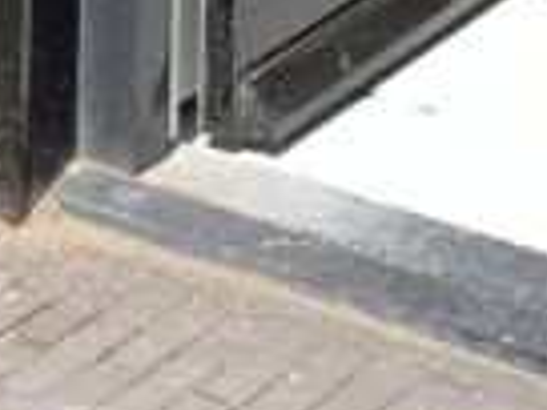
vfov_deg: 6.6
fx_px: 3097
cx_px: 0
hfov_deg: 10.0
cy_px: -1009
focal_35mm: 196
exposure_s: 1/1387
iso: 25
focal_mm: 4.25
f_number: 1.8
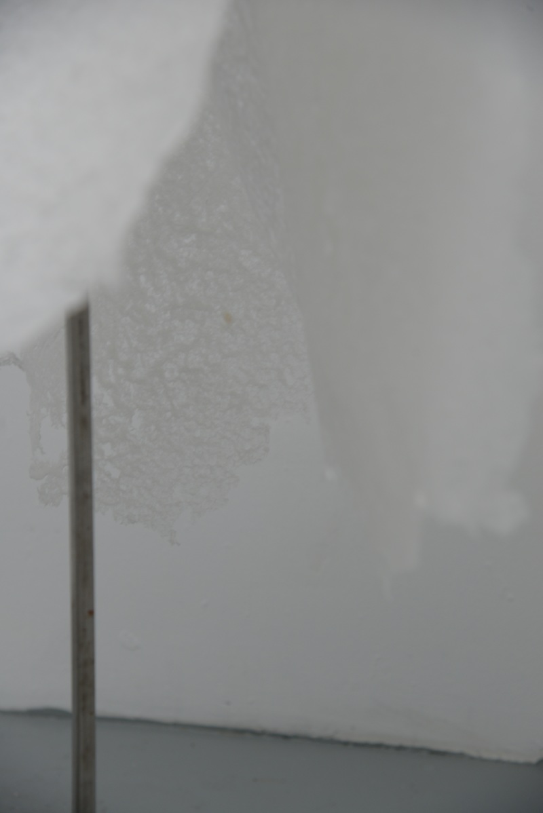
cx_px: 272
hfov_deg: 18.2
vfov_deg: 27.0
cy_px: 406
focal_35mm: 75
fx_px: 1695
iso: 400
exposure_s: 1/40
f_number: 5.6
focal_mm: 75
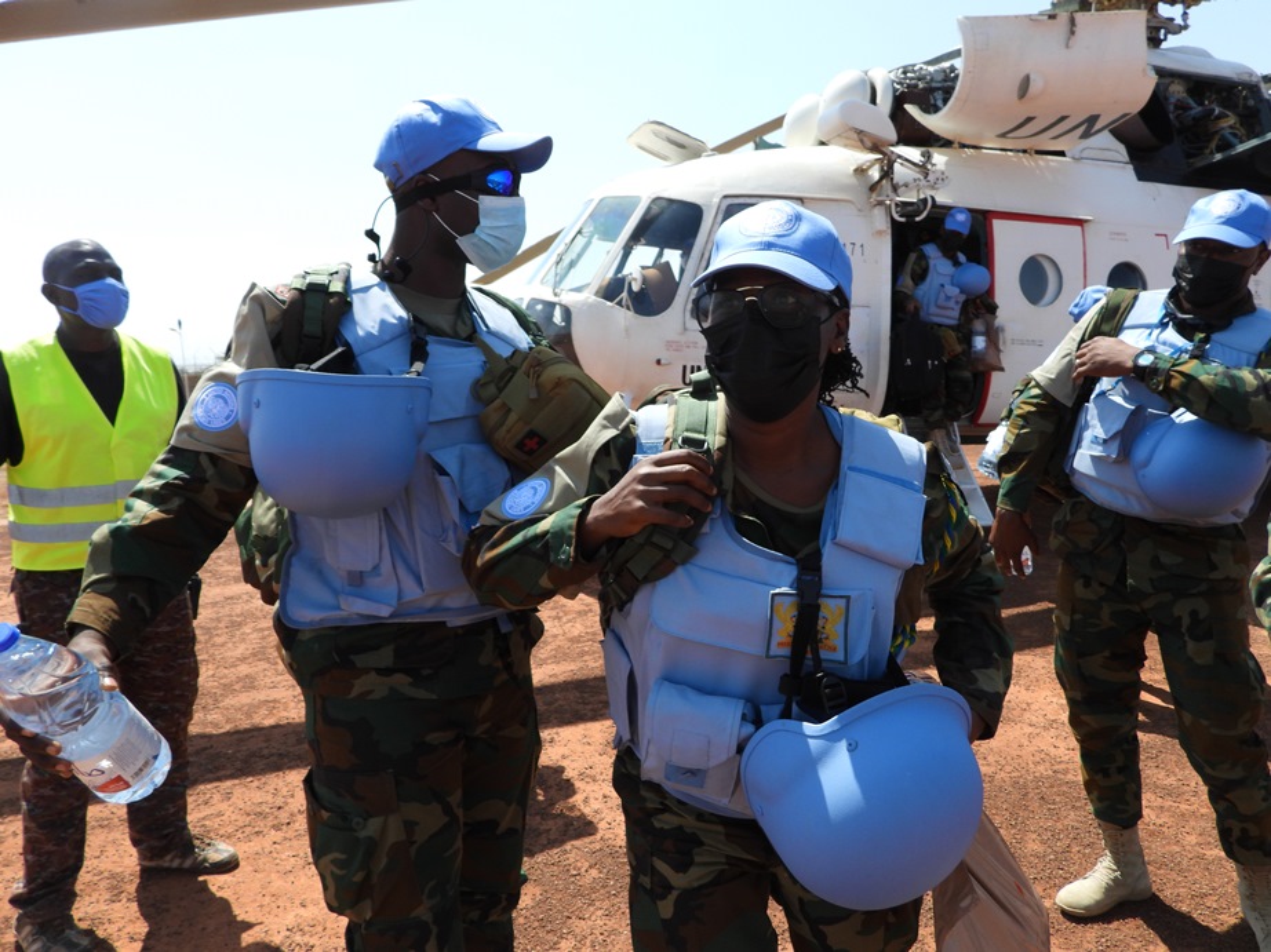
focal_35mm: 24
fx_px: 881
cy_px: 476
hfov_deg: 71.6
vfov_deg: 56.8
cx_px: 636
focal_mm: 4.3
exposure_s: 1/1000
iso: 100
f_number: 2.8
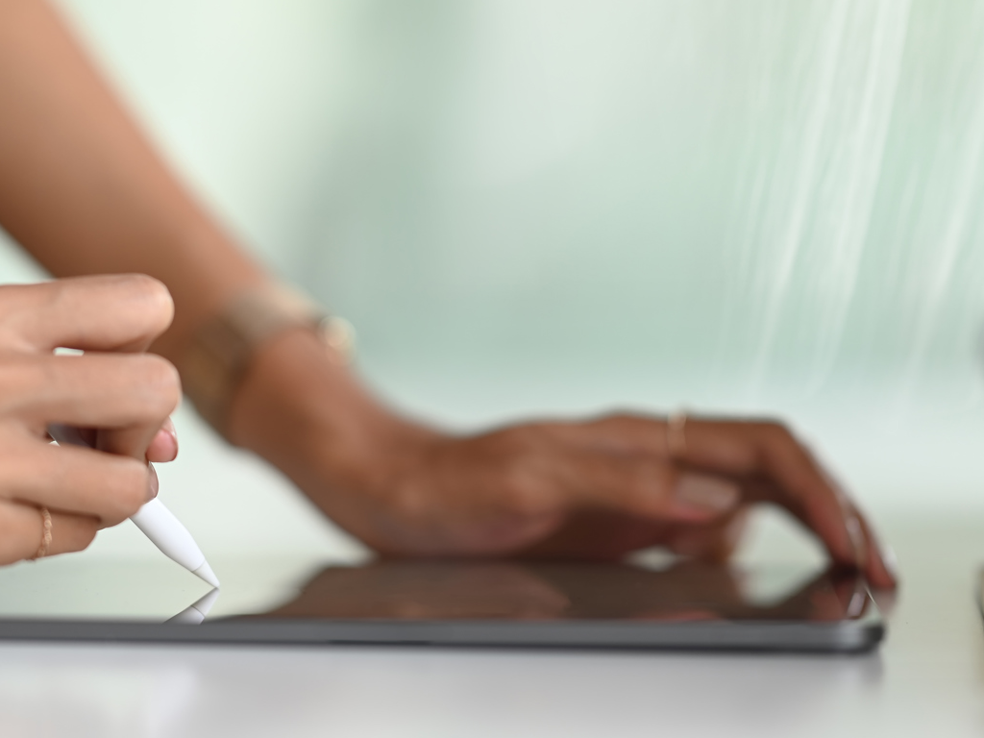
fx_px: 3923
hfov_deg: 14.3
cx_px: 439
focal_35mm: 138
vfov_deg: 10.7
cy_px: 415
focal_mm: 105
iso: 160
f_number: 2
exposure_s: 1/320
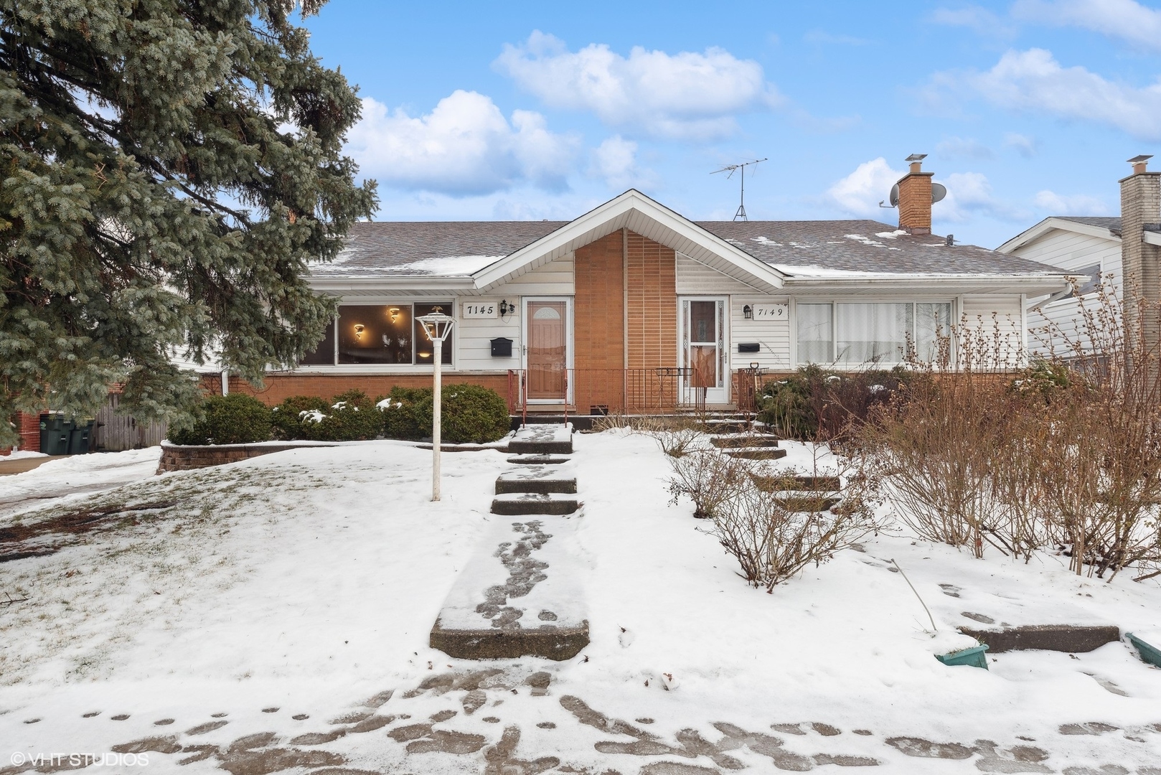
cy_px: 388
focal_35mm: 18
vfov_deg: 67.4
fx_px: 581
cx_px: 580
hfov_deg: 90.0
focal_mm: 18
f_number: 9
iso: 200
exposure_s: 1/60
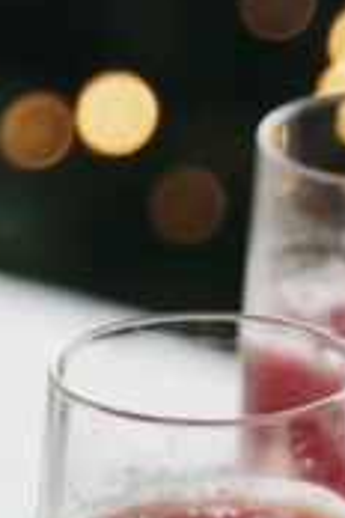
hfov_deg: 3.3
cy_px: 840
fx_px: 5922
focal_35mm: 412
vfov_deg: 5.0
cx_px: 537
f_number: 2.8
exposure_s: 1/160
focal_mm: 70
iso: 1250
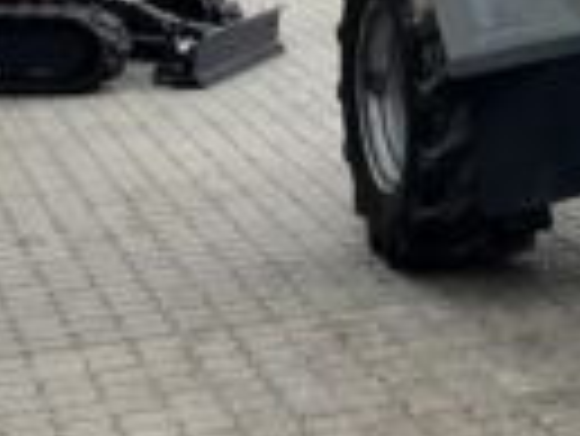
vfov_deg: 12.0
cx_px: 1115
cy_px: -85
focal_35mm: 121
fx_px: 2029
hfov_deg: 14.0
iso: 50
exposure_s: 1/1018
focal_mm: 5.1
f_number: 1.6
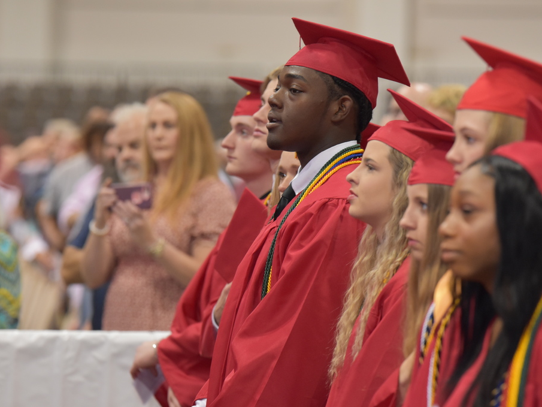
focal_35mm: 310
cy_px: 203
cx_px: 275
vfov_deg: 4.8
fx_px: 4854
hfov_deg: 6.4
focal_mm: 190
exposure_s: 1/80
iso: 1600
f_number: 4
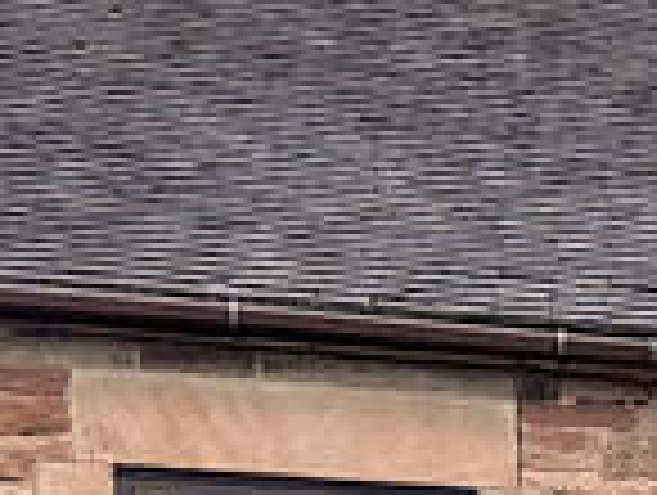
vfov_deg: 8.3
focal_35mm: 168
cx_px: 1116
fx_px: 3194
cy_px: 1062
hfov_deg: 11.1
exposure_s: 1/3247
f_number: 1.78
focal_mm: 6.76
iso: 80
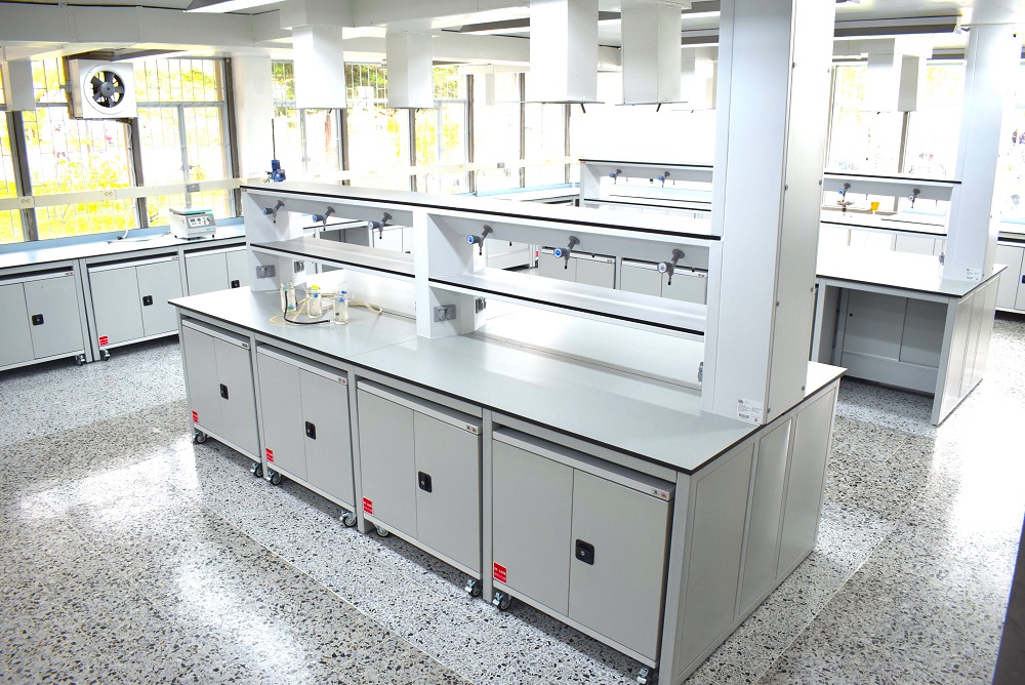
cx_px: 512
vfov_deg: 48.0
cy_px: 342
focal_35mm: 27
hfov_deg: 67.4
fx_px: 769
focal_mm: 18
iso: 500
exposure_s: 1/125
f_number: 5.6
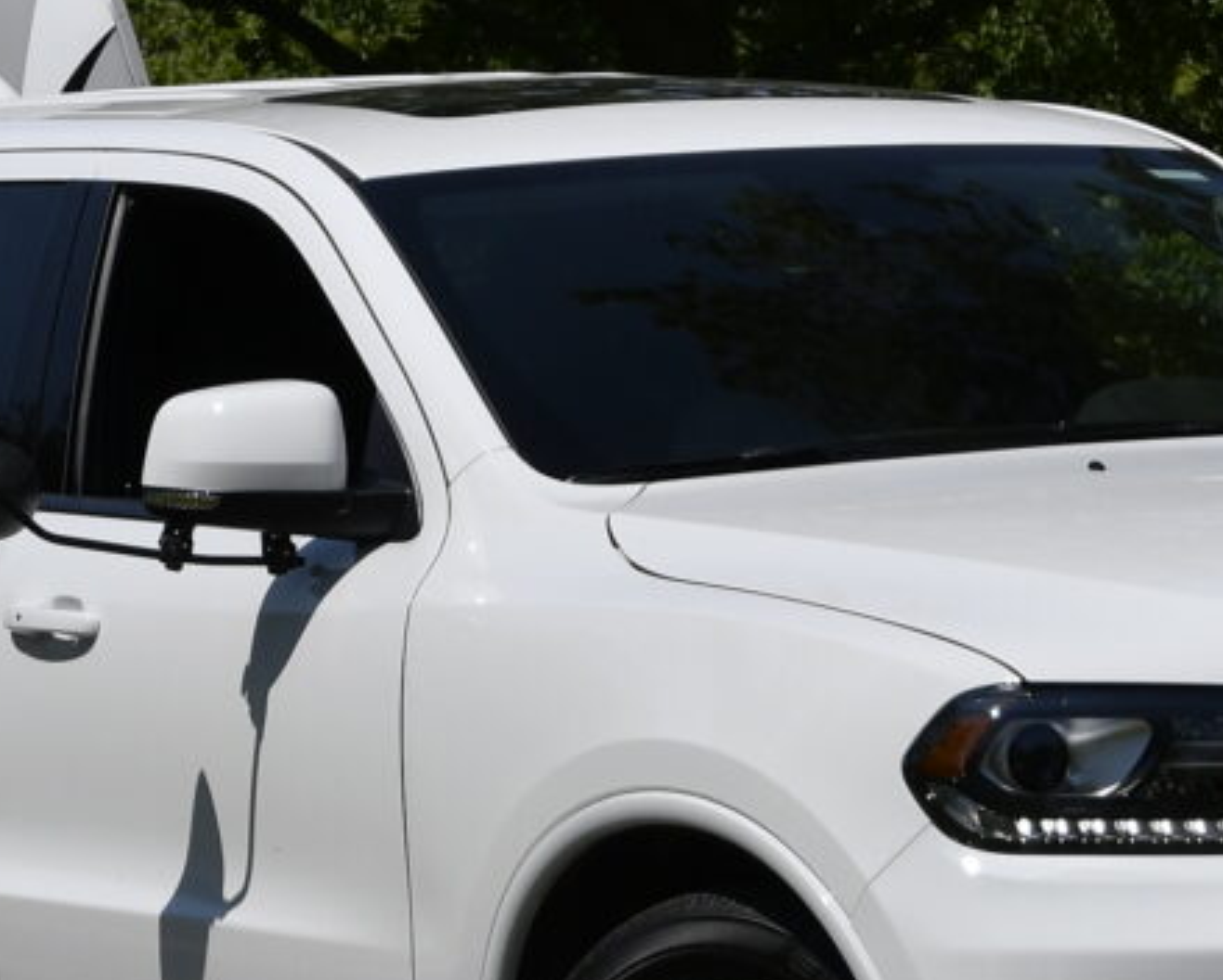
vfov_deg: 6.3
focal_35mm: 246
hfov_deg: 7.8
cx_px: 267
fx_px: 8912
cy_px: 420
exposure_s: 1/1250
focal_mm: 40
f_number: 5.6
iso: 200
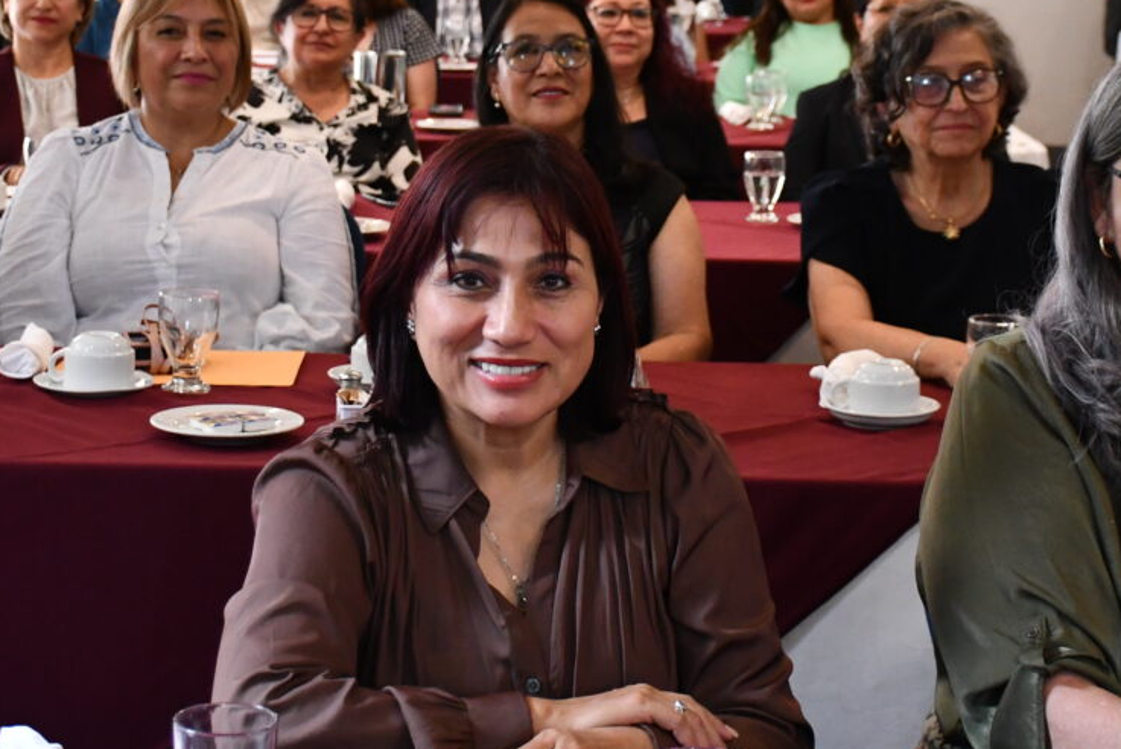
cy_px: 149
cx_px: 604
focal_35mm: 100
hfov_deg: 20.4
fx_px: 3115
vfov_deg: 13.6
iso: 1600
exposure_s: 1/125
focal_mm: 32
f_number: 4
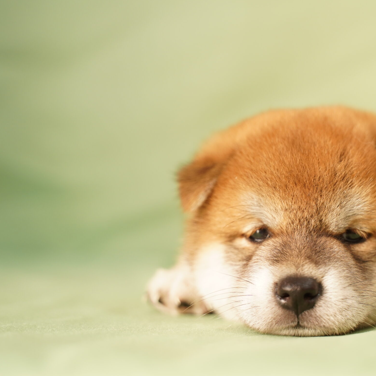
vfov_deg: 29.1
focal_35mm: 59
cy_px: 185
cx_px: 290
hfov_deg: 28.6
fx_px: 725
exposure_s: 1/100
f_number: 3.2
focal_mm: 42
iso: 1000
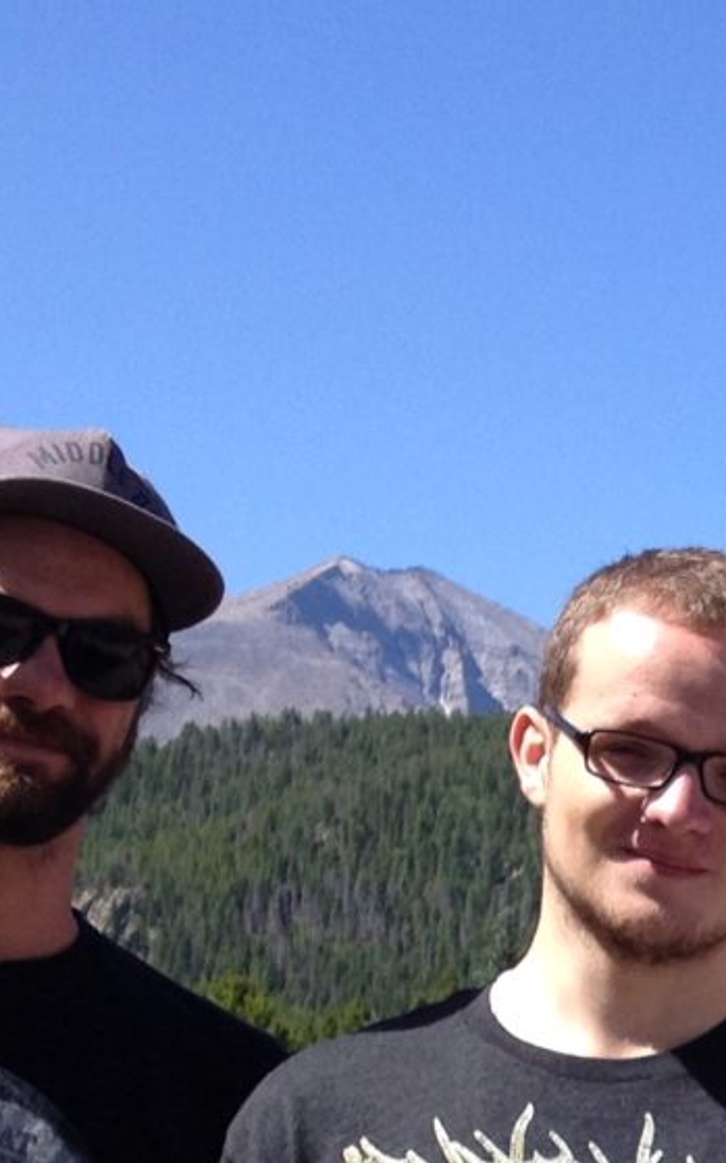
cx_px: 1186
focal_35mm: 136
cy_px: 1296
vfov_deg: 15.0
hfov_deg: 9.3
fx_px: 4309
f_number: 2.4
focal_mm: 4.28
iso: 50
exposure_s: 1/986
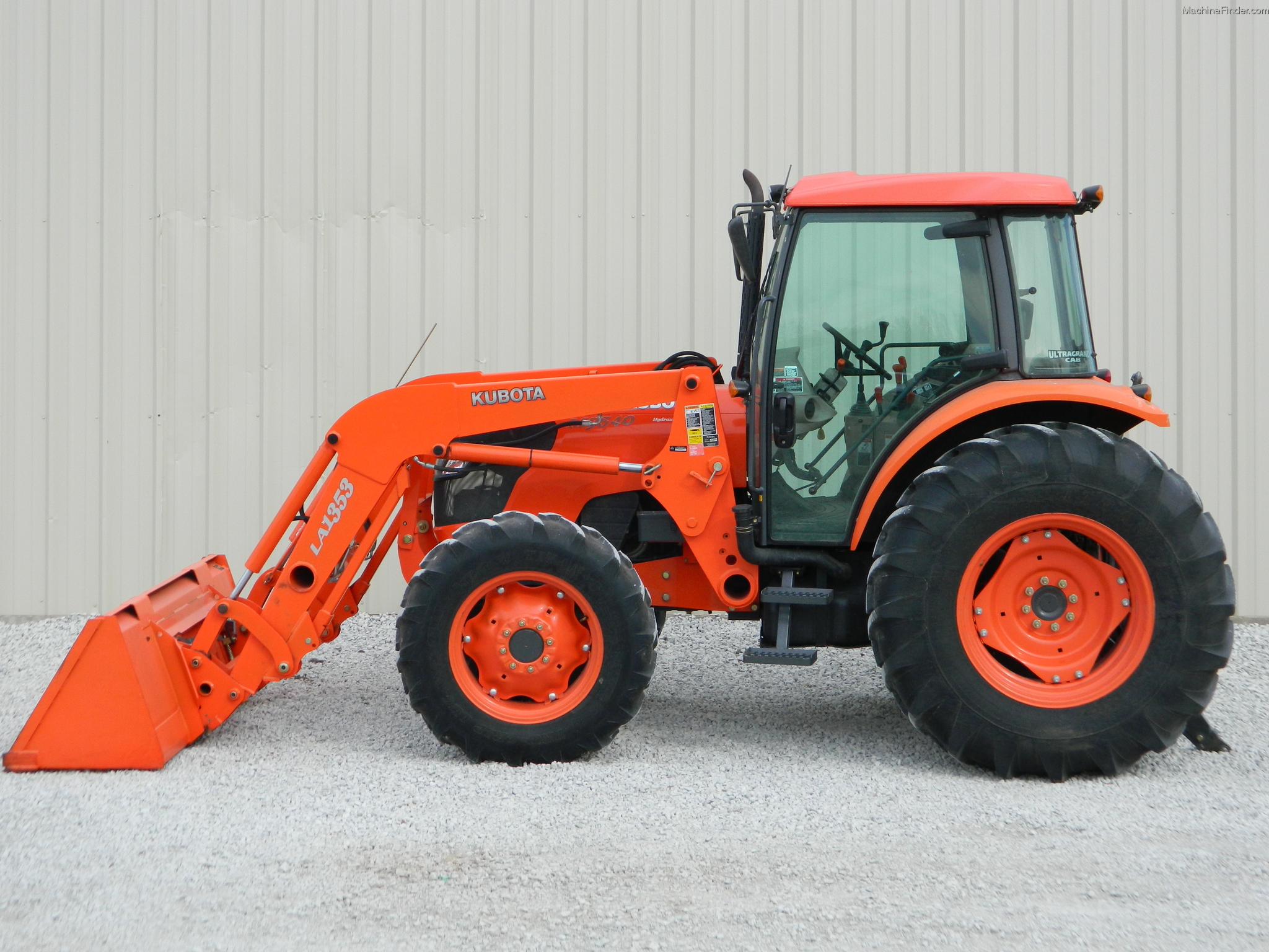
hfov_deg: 27.8
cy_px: 476
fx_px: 2566
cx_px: 634
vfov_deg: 21.0
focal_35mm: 70
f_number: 4
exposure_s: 1/400
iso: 110
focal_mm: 12.6
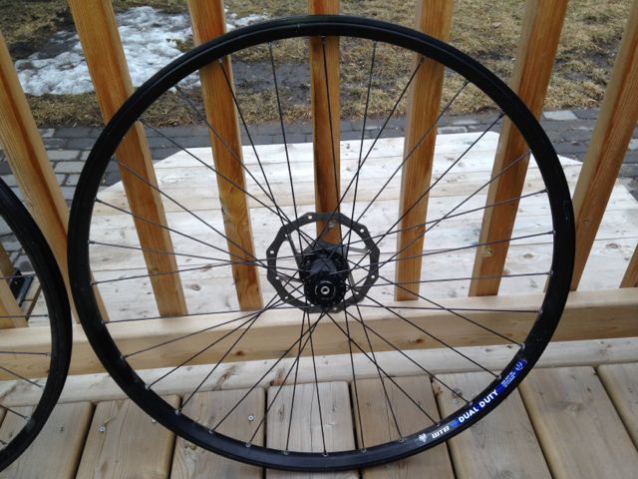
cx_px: 319
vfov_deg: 42.9
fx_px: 608
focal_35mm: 33
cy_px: 240
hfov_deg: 55.4
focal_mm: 4.12
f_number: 2.4
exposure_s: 1/140
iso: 50
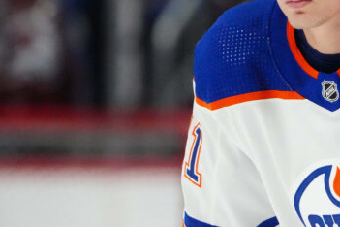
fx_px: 14591
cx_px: 374
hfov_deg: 1.3
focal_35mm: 1545
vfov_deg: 0.9
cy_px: 125
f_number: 6.3
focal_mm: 529
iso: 12800
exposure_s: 1/2000
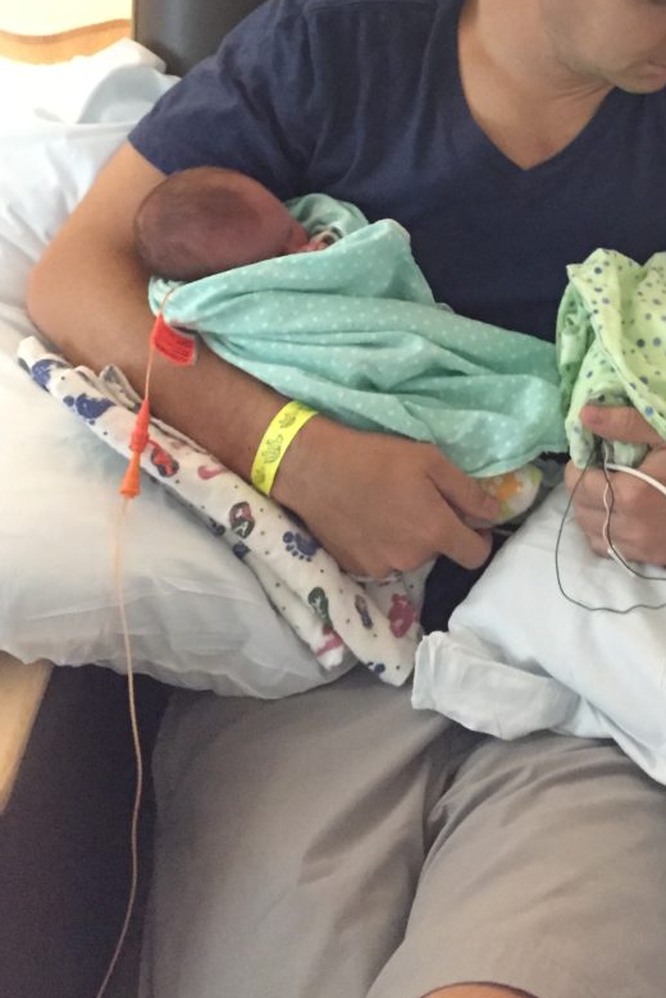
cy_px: 134
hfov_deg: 24.9
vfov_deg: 35.7
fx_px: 1471
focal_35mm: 53
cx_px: 578
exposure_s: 1/15
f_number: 2.2
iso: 1000
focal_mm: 4.15
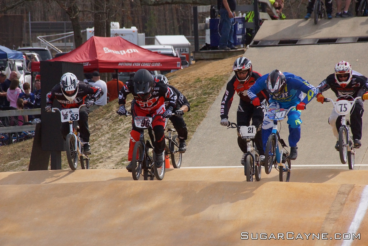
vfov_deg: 4.4
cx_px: 184
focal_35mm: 315
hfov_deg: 6.5
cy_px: 123
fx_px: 3220
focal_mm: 210
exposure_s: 1/2000
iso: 1600
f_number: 13
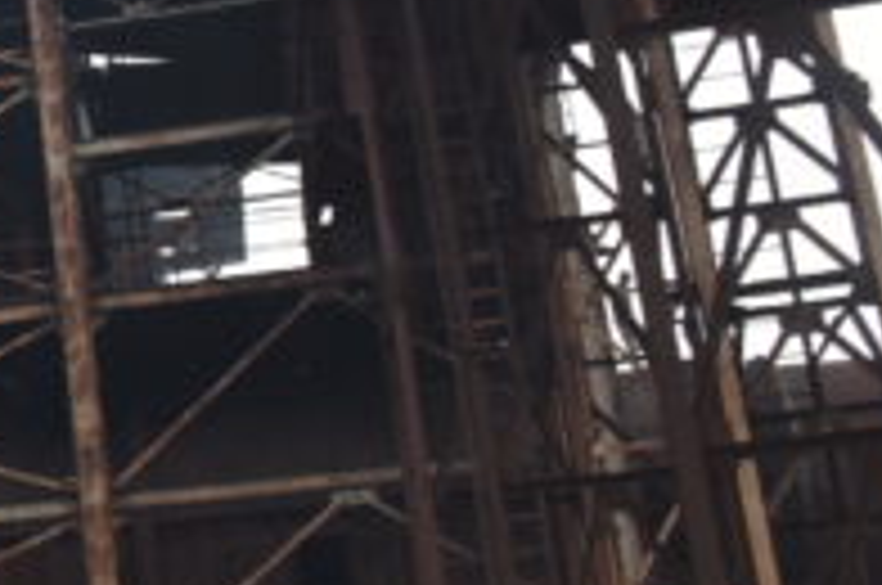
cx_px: -788
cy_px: 288
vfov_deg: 12.9
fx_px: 2593
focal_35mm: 106
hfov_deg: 15.9
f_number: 7.1
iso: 800
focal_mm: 18
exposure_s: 1/125
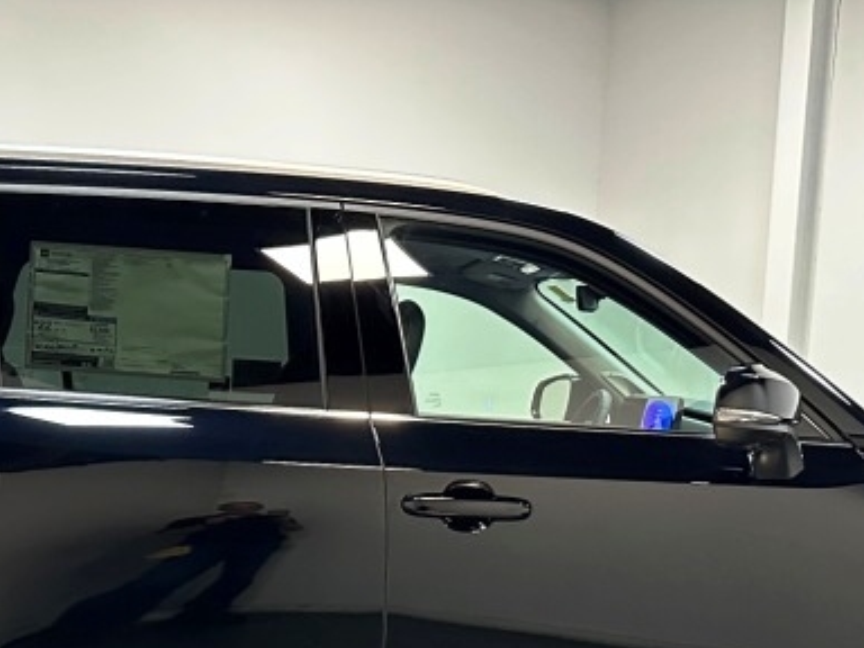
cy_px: 855
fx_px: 1597
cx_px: 322
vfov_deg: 20.8
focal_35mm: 64
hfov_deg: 30.1
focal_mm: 6.86
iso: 800
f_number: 1.78
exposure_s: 1/60
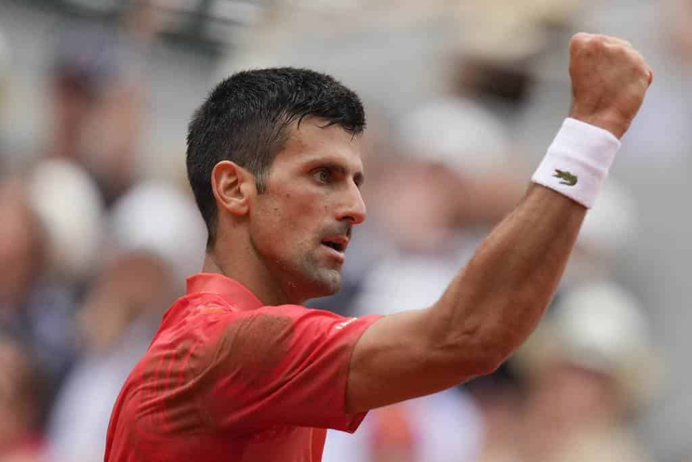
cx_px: 346
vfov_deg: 3.4
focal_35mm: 400
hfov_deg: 5.2
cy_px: 231
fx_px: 7689
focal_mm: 400
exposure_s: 1/6400
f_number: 2.8
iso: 800
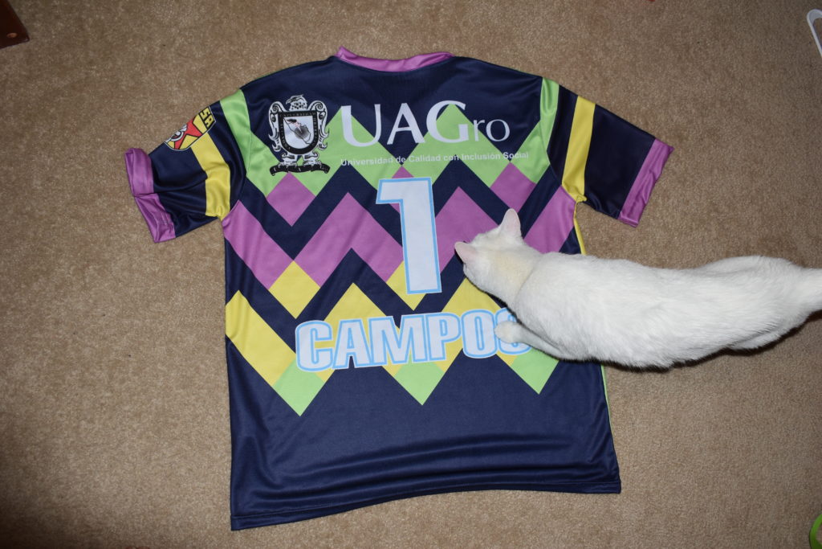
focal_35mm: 36
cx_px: 411
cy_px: 274
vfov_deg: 36.9
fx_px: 822
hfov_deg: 53.1
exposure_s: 1/30
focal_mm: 24
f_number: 5.6
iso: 200
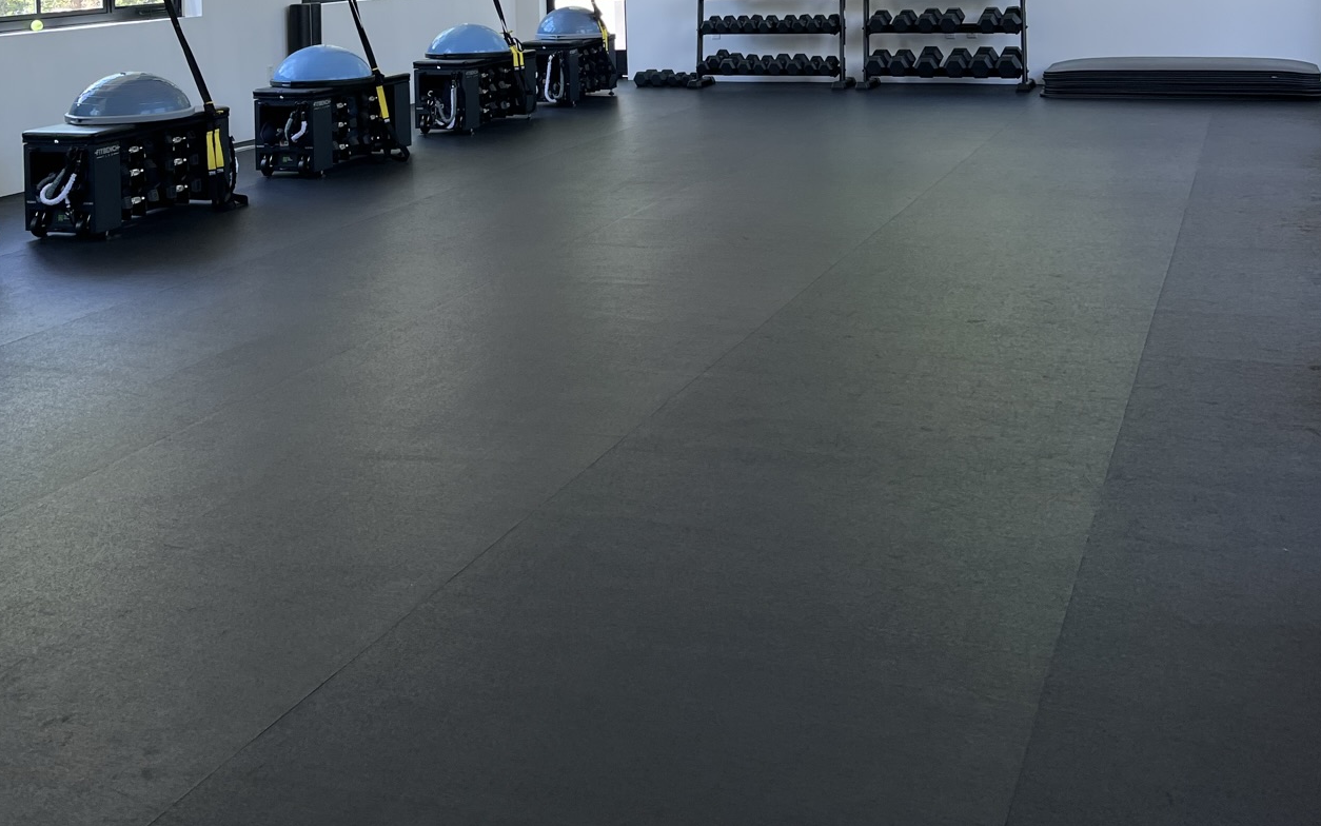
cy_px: -72
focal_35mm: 45
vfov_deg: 26.5
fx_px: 1620
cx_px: 544
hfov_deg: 44.2
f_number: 1.5
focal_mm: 5.7
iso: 40
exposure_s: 1/204
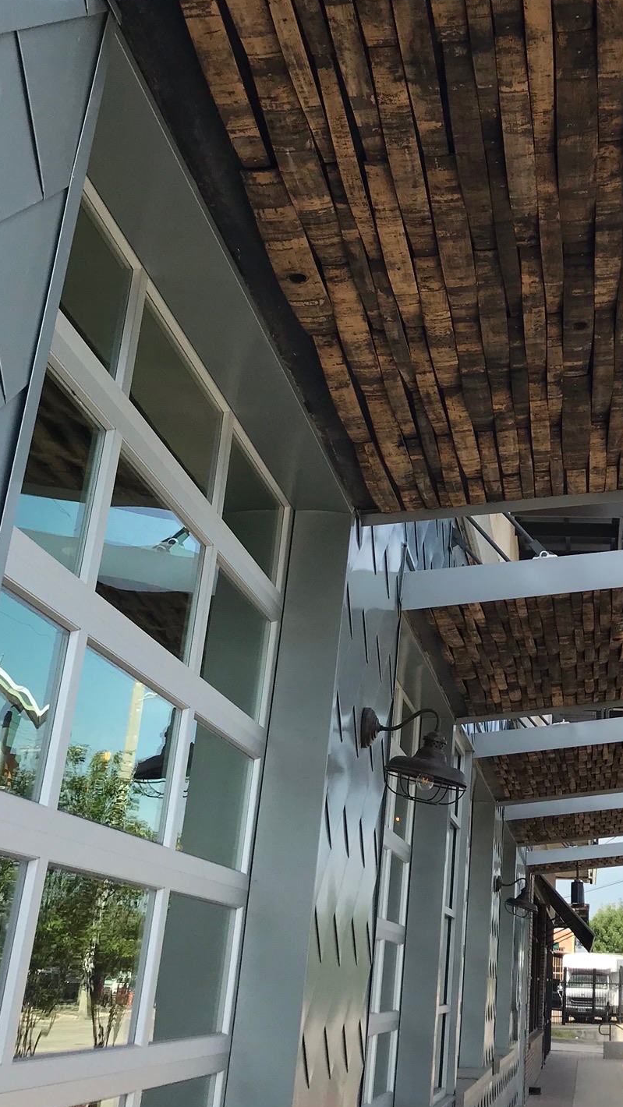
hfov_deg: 26.1
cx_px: 572
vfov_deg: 46.0
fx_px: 1292
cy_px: 419
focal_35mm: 44
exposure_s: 1/1773
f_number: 1.8
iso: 20
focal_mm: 3.99
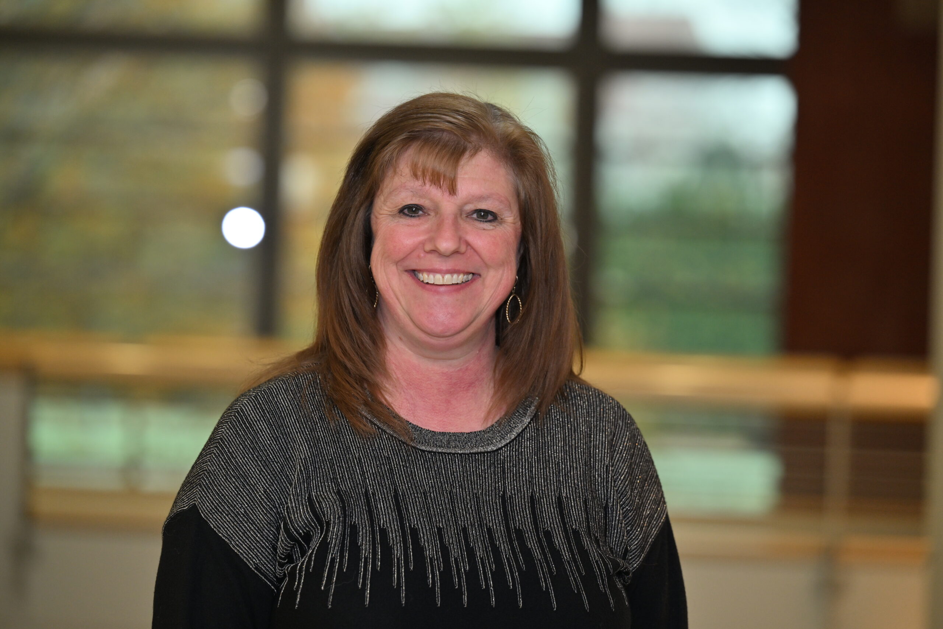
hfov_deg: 15.2
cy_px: 314
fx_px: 3536
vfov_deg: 10.2
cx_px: 472
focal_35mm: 135
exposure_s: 1/200
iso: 500
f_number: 3.5
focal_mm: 135
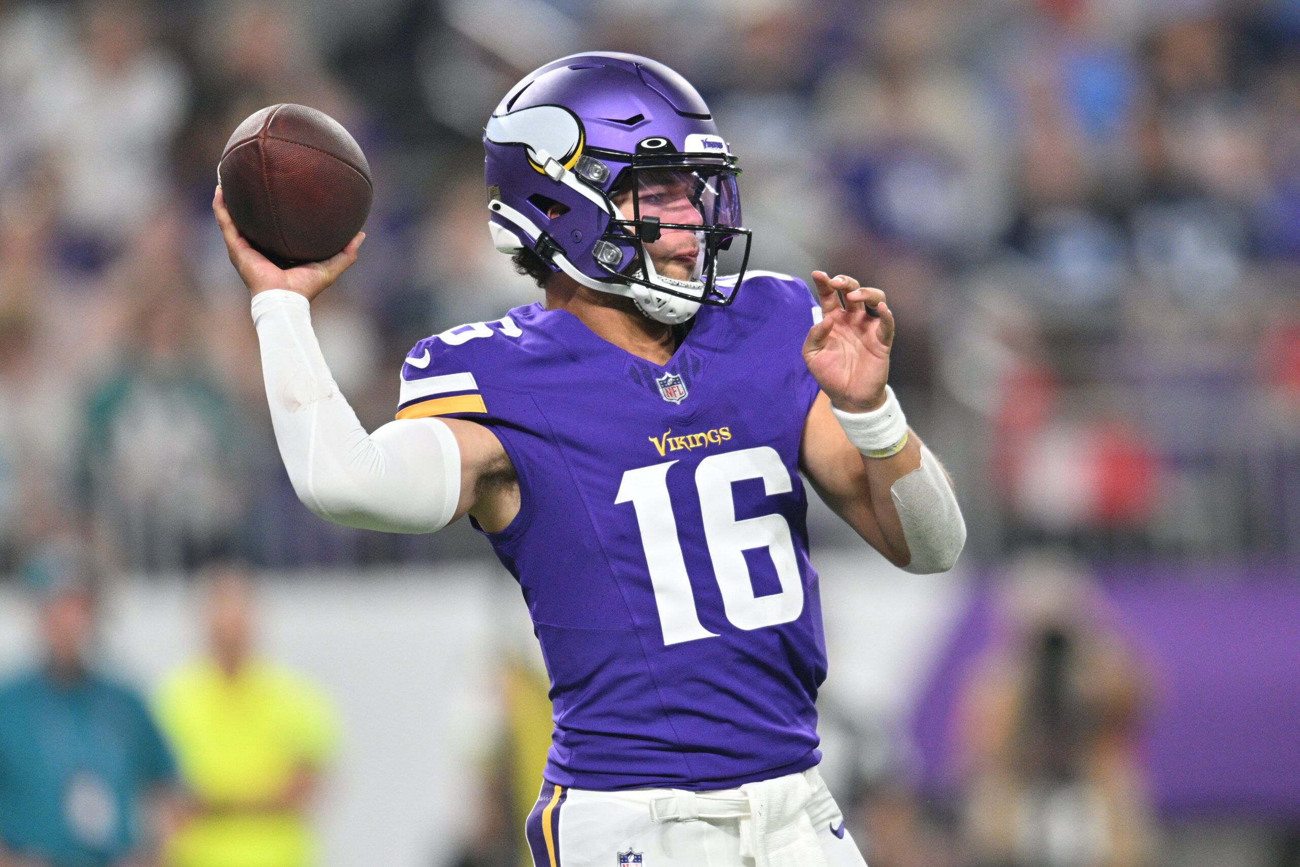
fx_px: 14444
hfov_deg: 5.2
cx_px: 650
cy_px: 434
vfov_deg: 3.4
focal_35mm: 400
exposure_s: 1/1250
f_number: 2.8
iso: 2000
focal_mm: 400
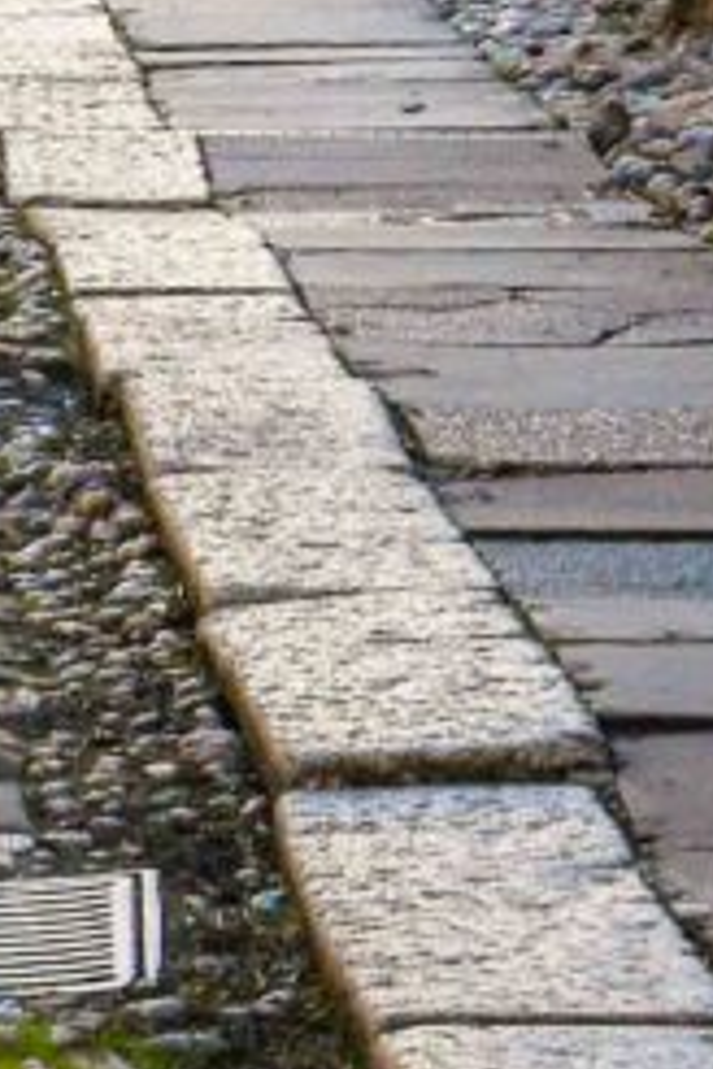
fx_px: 12447
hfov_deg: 3.2
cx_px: -1265
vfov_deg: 4.8
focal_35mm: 419
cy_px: -1399
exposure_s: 1/250
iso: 100
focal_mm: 45
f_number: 9
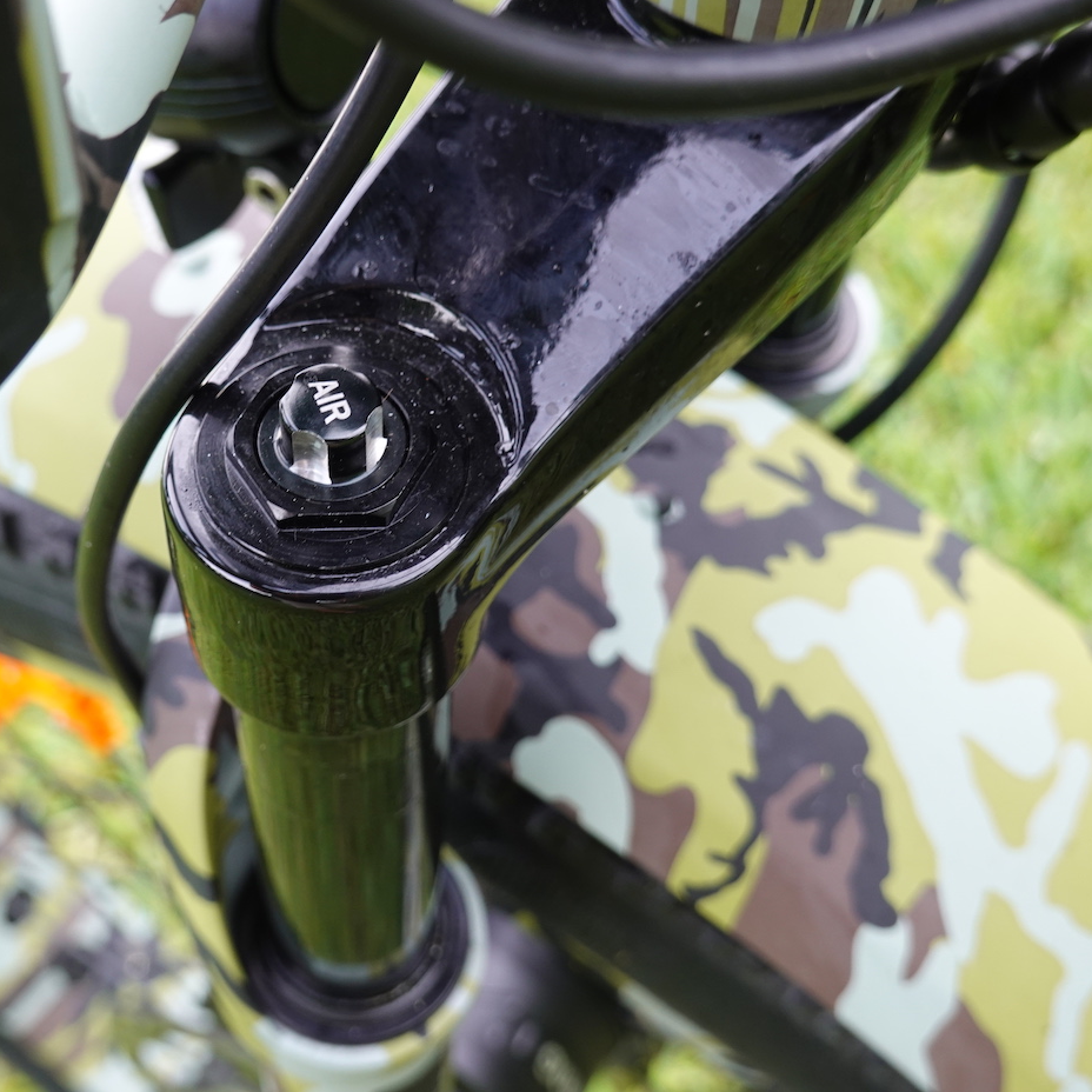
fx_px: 1785
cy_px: 547
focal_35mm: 50
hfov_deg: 33.9
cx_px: 442
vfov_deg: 34.0
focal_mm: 14.4
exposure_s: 1/40
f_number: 3.5
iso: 200
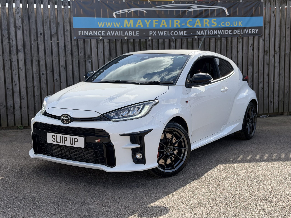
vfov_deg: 30.3
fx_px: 404
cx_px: 146
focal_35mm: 48
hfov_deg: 39.7
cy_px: 109
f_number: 1.78
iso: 64
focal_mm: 6.76
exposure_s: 1/2865
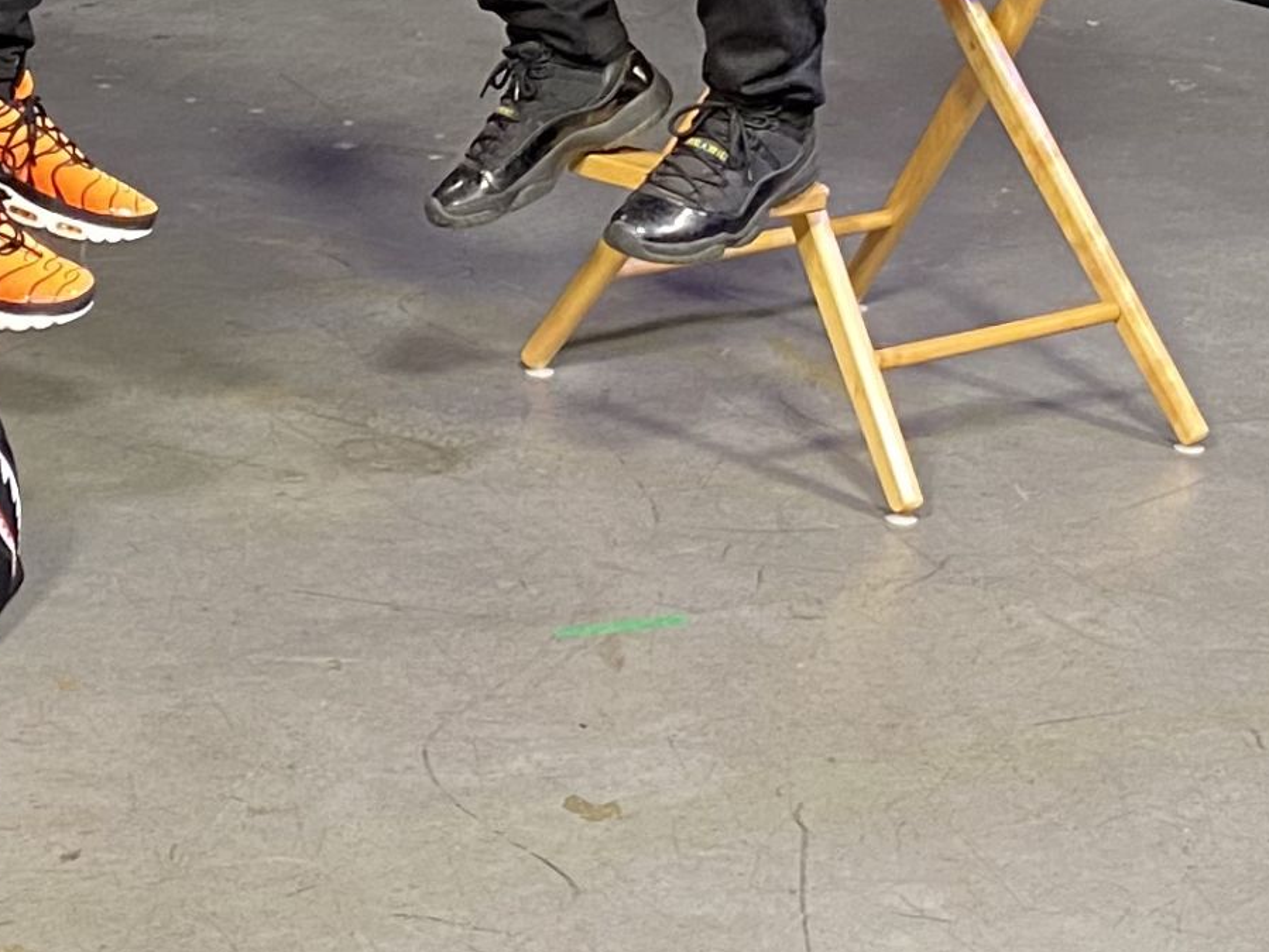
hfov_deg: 17.7
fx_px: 4071
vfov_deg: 13.3
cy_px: 126
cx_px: 498
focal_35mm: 111
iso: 250
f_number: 1.8
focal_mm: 4.25
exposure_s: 1/60
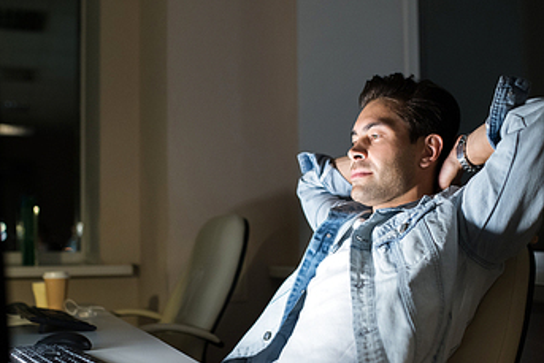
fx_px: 771
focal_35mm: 51
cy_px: 218
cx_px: 247
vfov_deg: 26.5
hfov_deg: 38.8
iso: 800
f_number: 2.5
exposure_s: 1/160
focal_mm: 35
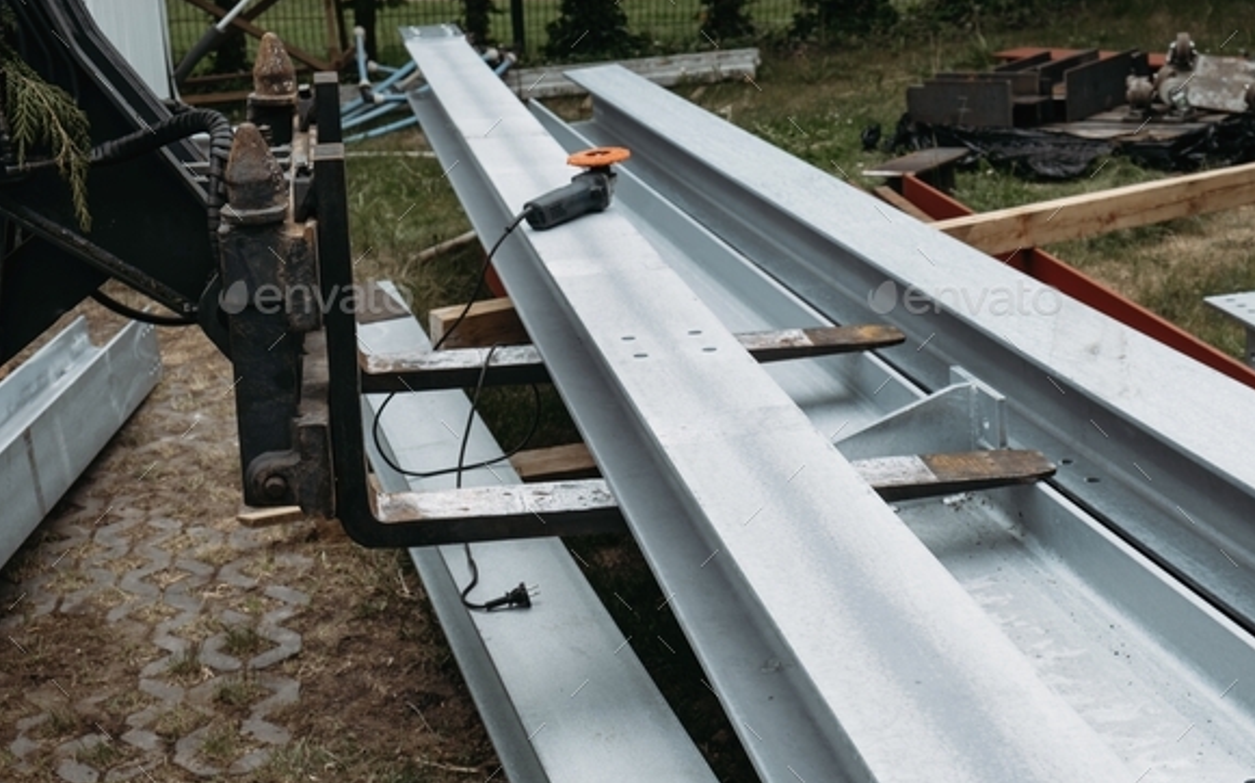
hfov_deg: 36.3
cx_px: 634
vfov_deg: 23.1
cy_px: 399
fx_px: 1915
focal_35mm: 56
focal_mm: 35.8
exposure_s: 1/320
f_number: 6.4
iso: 250
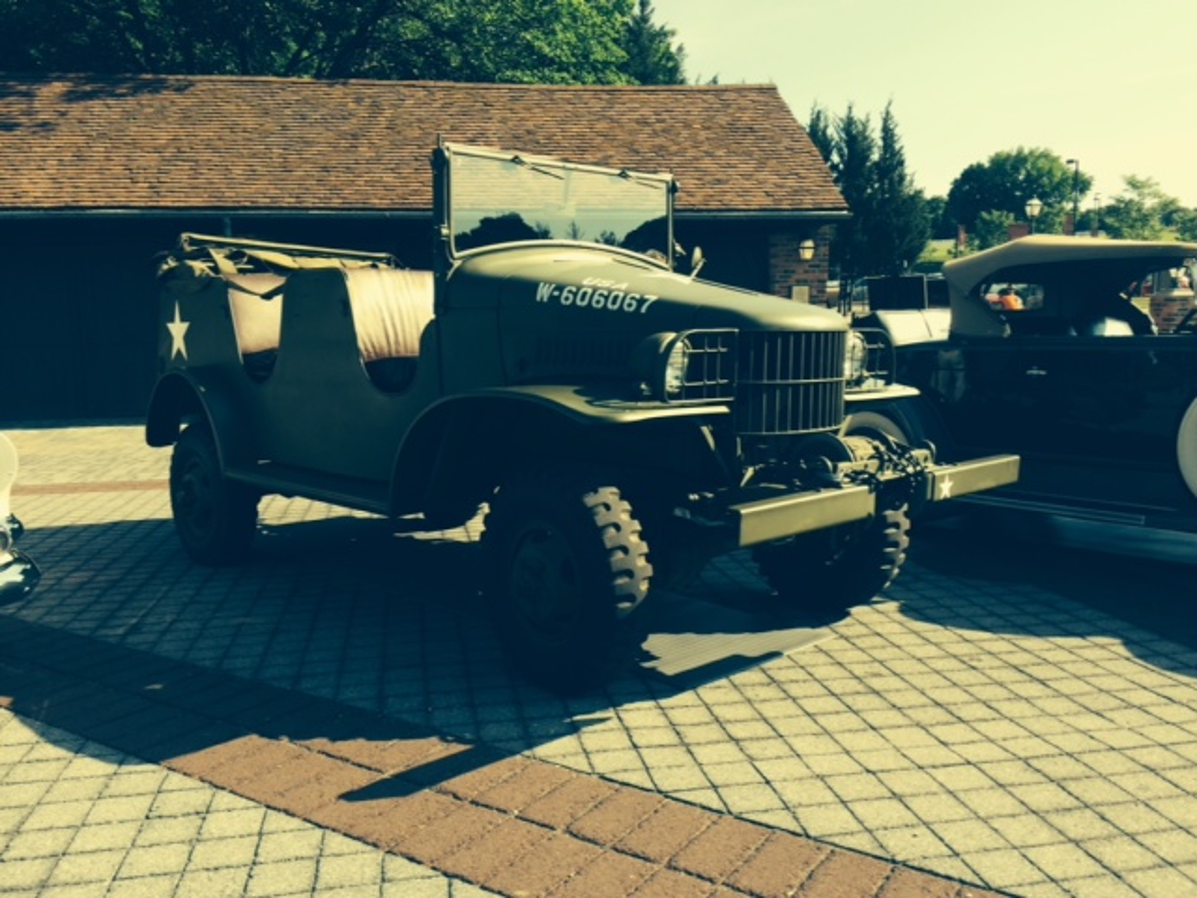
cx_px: 598
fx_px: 1037
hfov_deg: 60.0
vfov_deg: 46.8
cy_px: 449
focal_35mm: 30
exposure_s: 1/1080
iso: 32
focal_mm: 4.12
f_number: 2.2
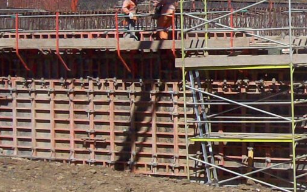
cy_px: 41
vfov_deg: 11.3
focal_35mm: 116
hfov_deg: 17.3
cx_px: 349
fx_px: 971
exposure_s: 1/1022
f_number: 4.8
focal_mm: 6
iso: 80
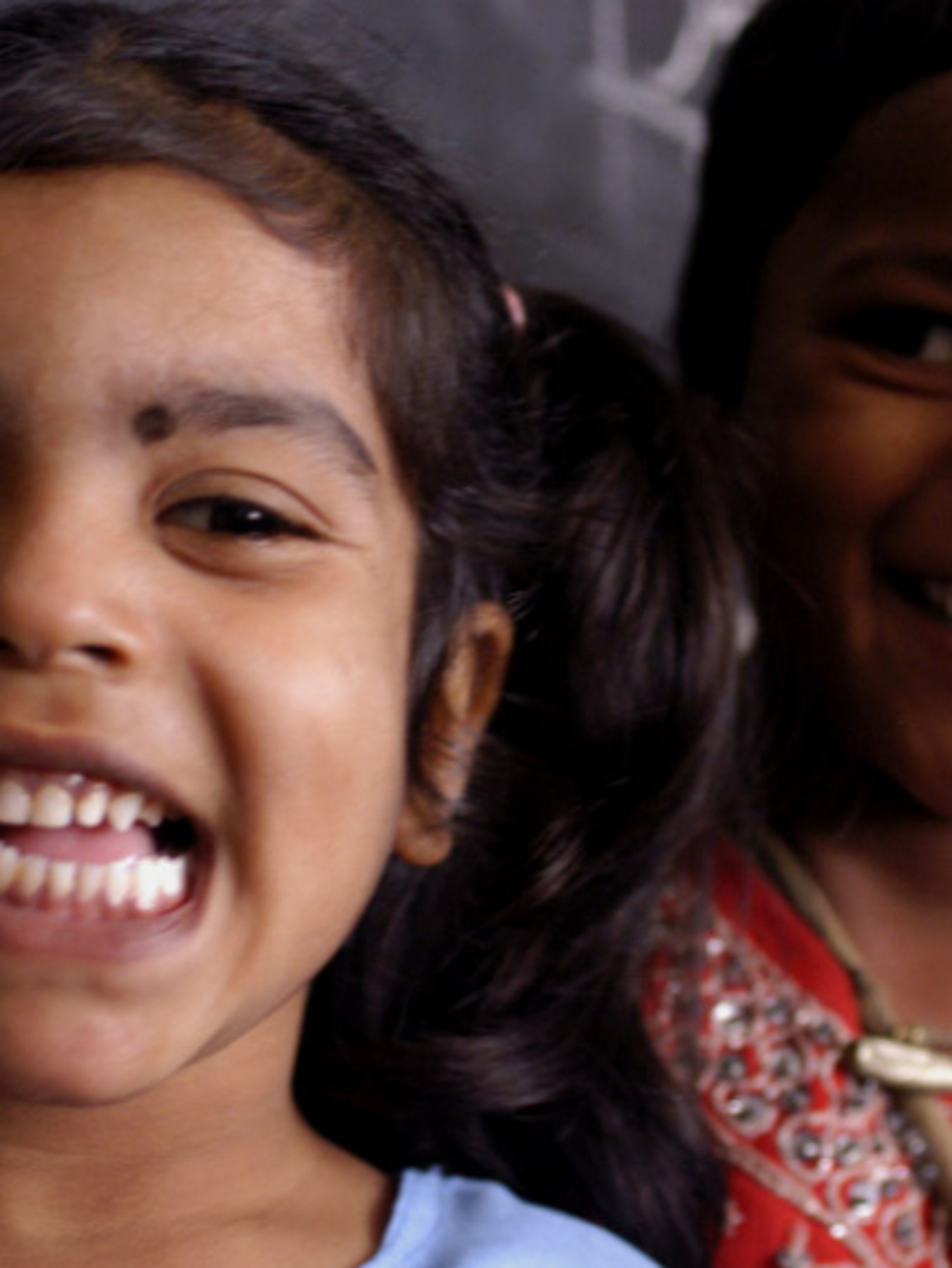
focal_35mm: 78
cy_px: 637
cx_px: 644
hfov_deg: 18.9
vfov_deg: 25.1
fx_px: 2848
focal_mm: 35
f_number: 2.8
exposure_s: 1/15
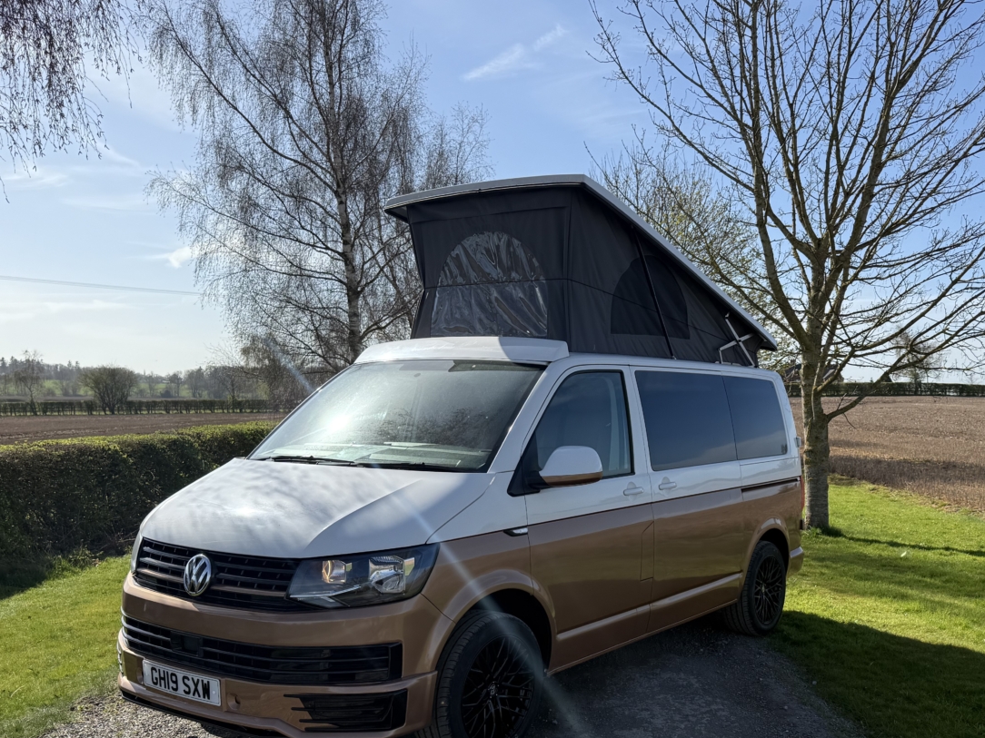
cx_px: 616
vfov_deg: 41.3
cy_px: 485
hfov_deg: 53.4
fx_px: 967
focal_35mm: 34
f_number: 1.78
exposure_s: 1/5714
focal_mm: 6.76
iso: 100
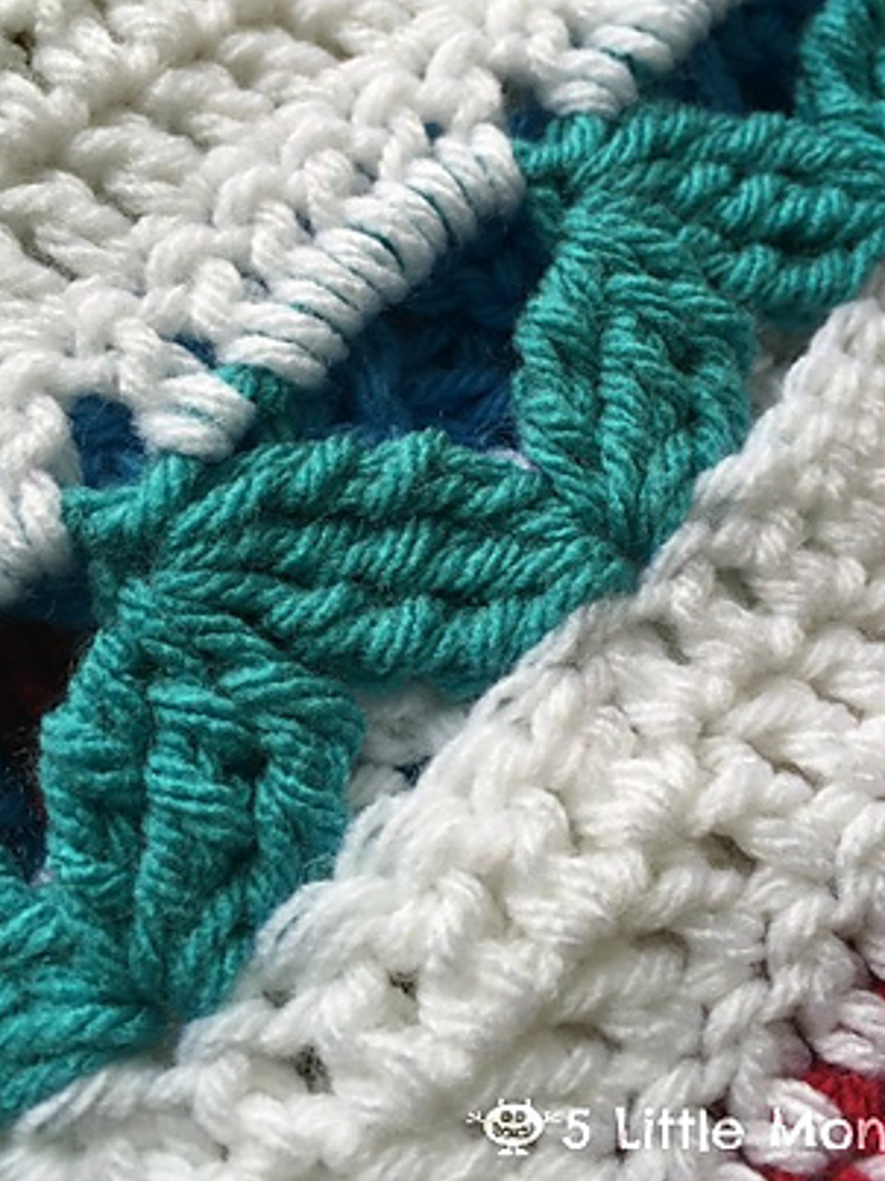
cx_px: 500
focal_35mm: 36
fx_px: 1228
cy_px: 469
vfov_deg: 51.0
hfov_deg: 39.6
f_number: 2.2
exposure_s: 1/128
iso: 32
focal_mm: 4.15
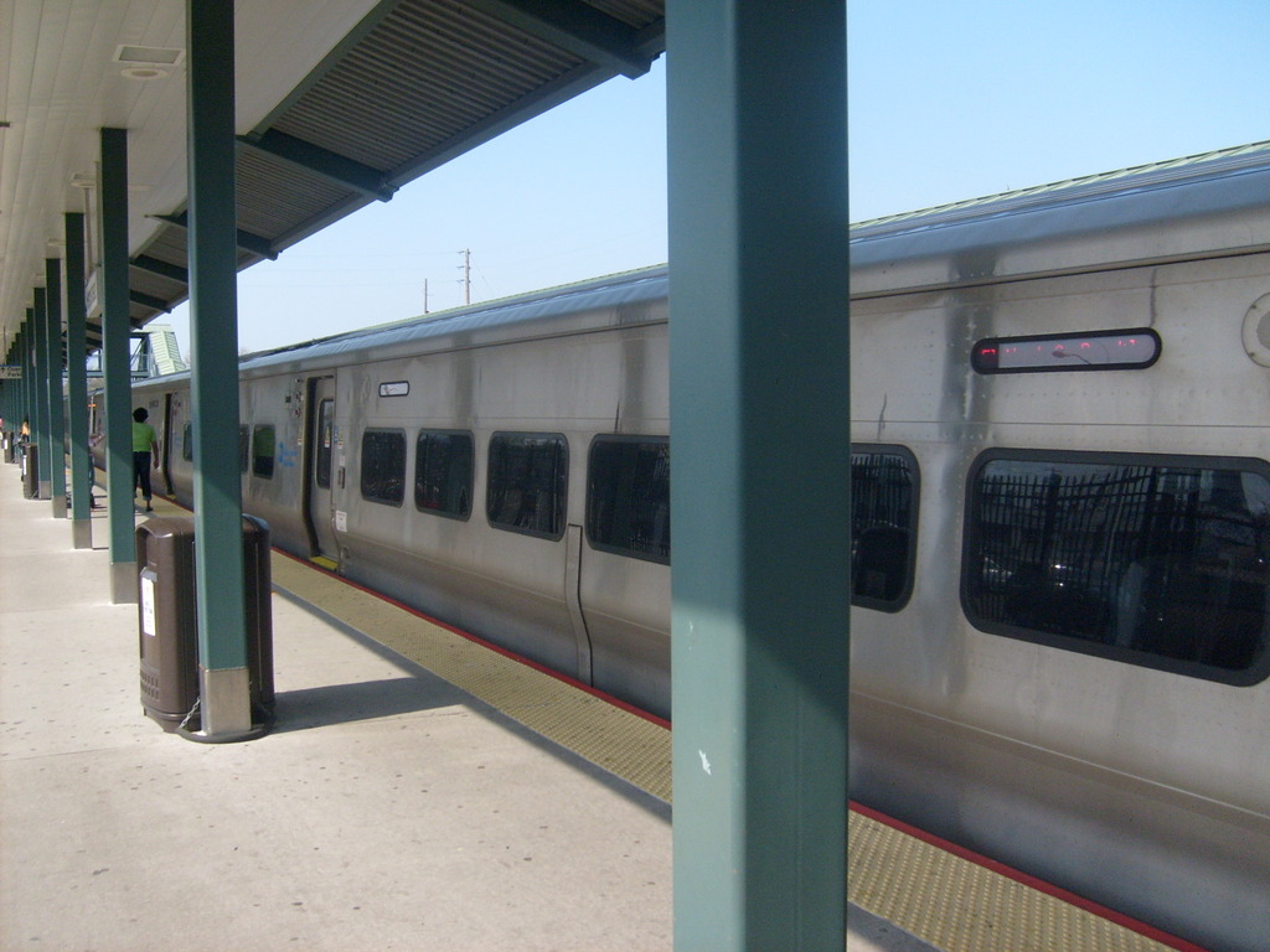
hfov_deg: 52.6
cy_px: 476
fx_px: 1284
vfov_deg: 40.7
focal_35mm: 35
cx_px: 635
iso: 80
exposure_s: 1/180
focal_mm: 5.8
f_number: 7.1
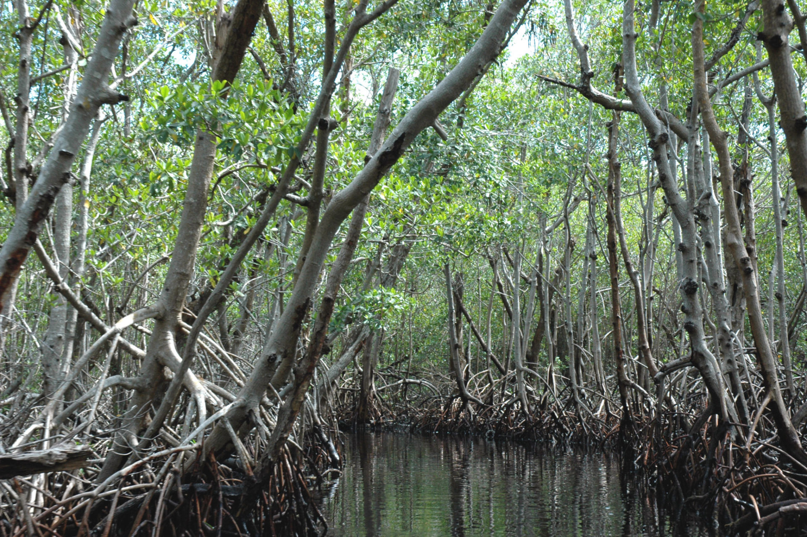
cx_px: 404
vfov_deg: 23.7
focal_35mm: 57
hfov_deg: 35.1
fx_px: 1277
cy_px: 268
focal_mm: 38
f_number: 7.1
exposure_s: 1/200
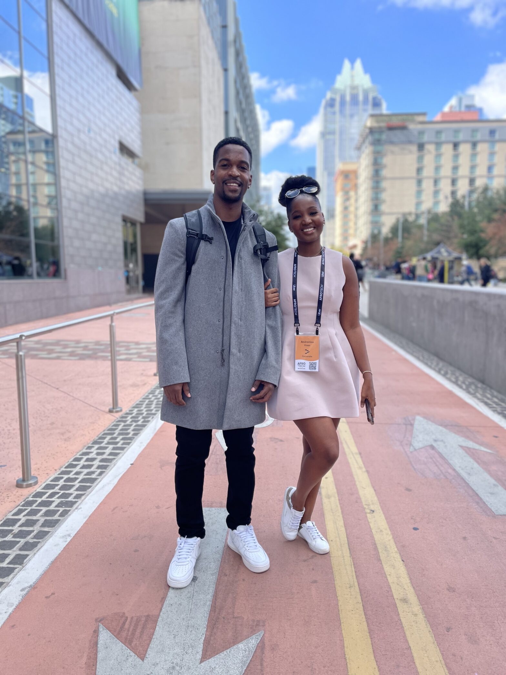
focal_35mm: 26
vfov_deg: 67.3
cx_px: 253
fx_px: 507
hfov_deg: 53.1
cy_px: 338
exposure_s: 1/1147
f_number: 1.6
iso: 50
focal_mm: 4.2
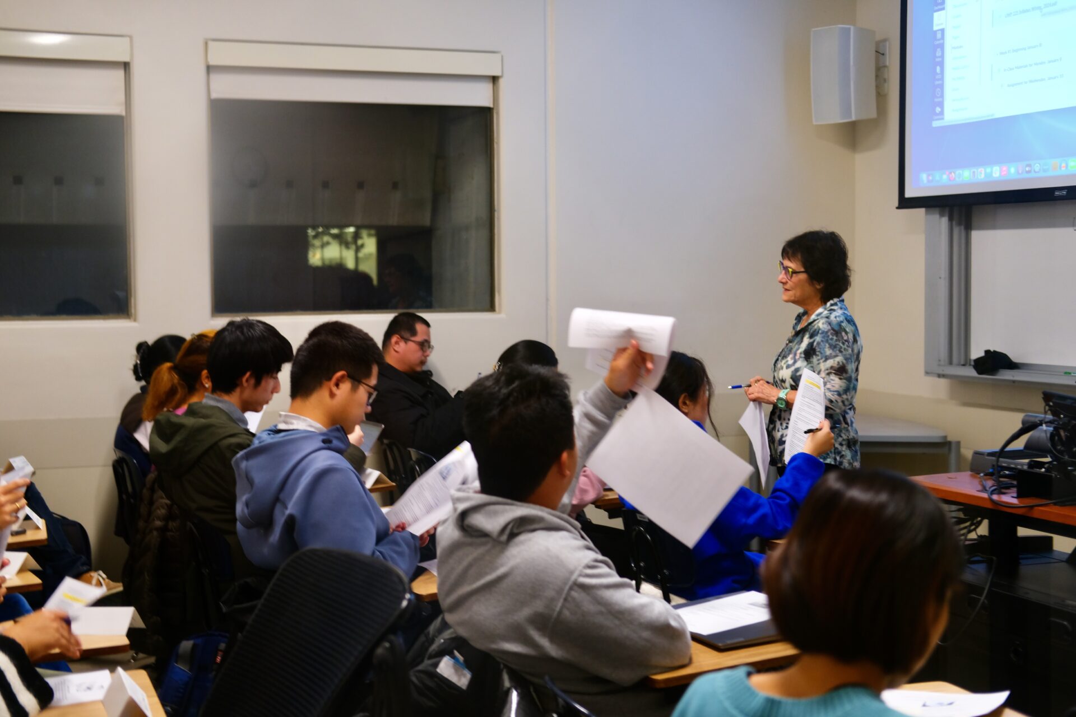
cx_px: 538
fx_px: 1584
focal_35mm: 53
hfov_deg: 37.5
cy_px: 358
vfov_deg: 25.5
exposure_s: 1/75
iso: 640
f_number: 2.5
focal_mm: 35
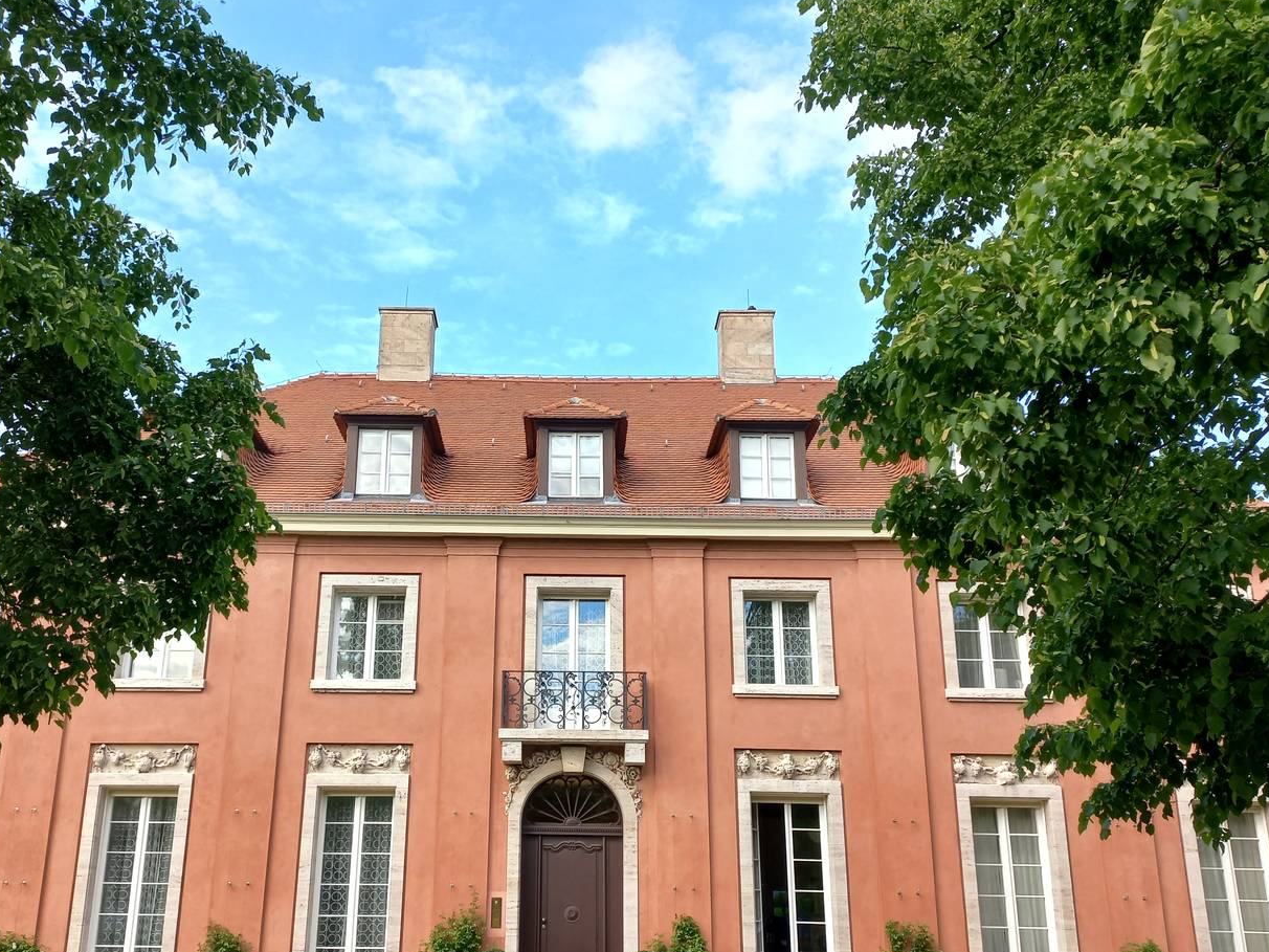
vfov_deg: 42.9
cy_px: 524
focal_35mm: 33
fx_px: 1210
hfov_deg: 55.2
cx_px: 559
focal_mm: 4.6
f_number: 1.8
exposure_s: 1/195
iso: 25
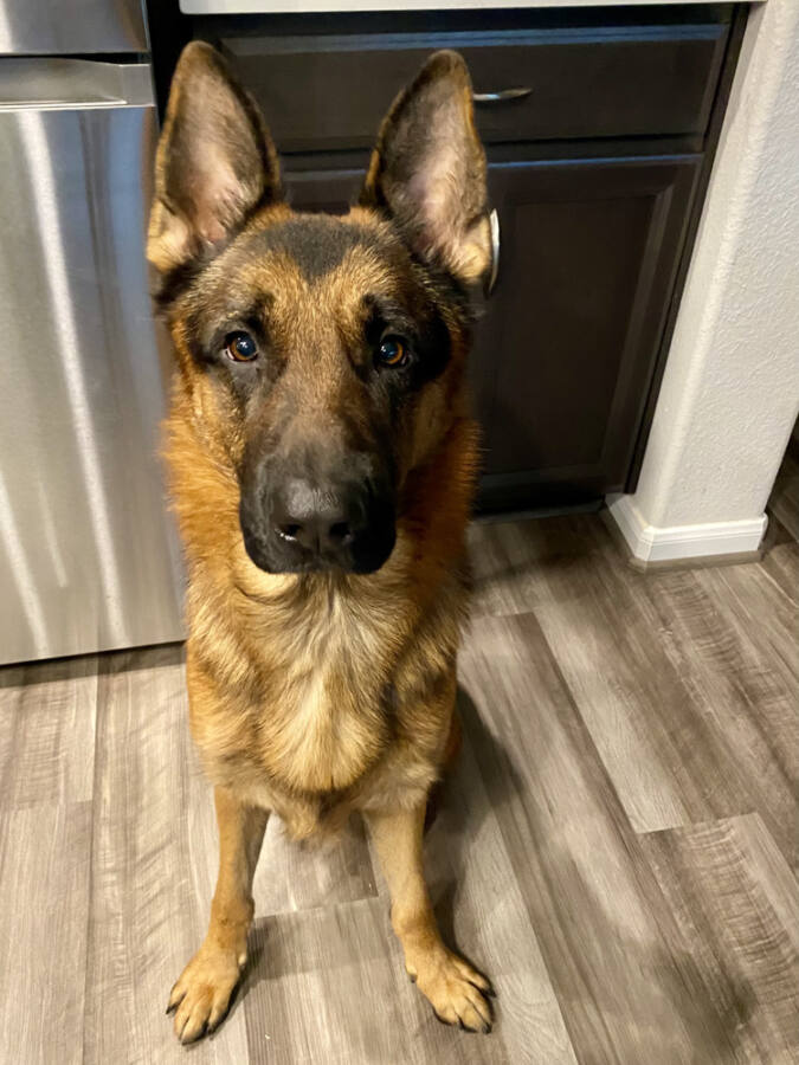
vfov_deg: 67.3
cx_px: 400
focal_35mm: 26
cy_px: 532
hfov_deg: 53.1
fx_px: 800
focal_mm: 4.25
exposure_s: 1/30
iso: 640
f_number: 1.8
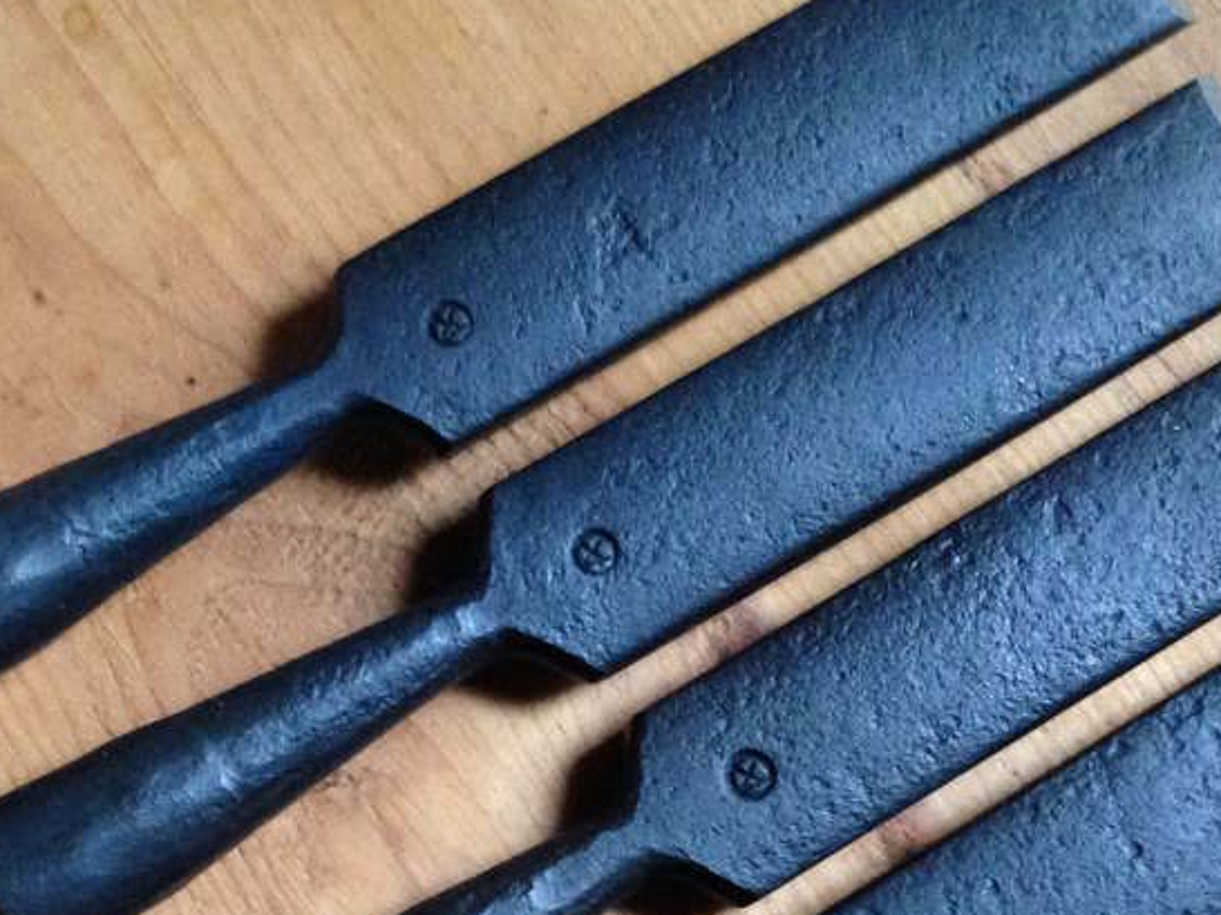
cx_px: 436
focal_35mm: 81
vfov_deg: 17.9
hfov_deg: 24.1
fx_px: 2856
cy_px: 820
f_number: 2.4
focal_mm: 4.12
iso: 400
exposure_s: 1/15
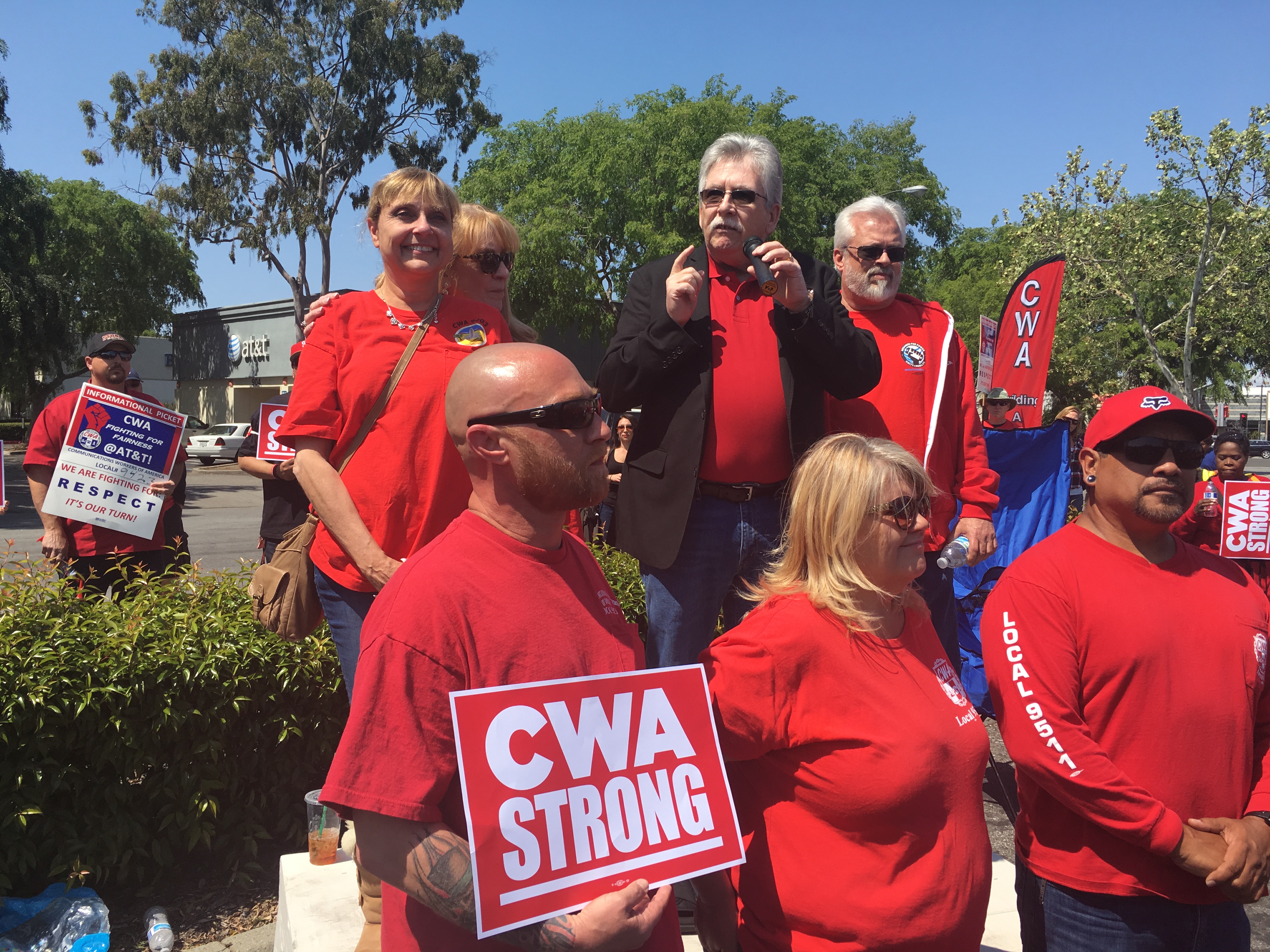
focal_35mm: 29
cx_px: 635
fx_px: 1064
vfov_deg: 48.2
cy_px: 476
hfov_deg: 61.7
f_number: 2.2
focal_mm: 4.15
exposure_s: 1/1221
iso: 25
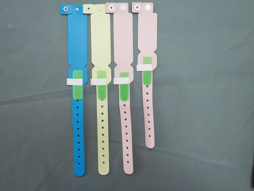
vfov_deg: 39.7
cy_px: 96
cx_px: 127
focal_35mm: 36
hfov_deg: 51.3
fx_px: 264
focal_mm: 18
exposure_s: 1/60
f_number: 2.8
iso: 2000
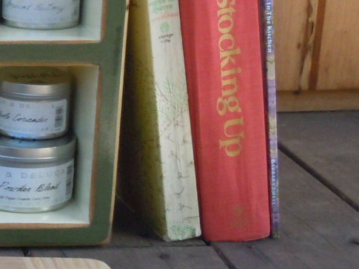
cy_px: 122
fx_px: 1058
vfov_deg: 14.5
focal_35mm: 102
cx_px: -189
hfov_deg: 17.2
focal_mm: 5.9
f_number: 4
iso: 320
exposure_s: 1/125
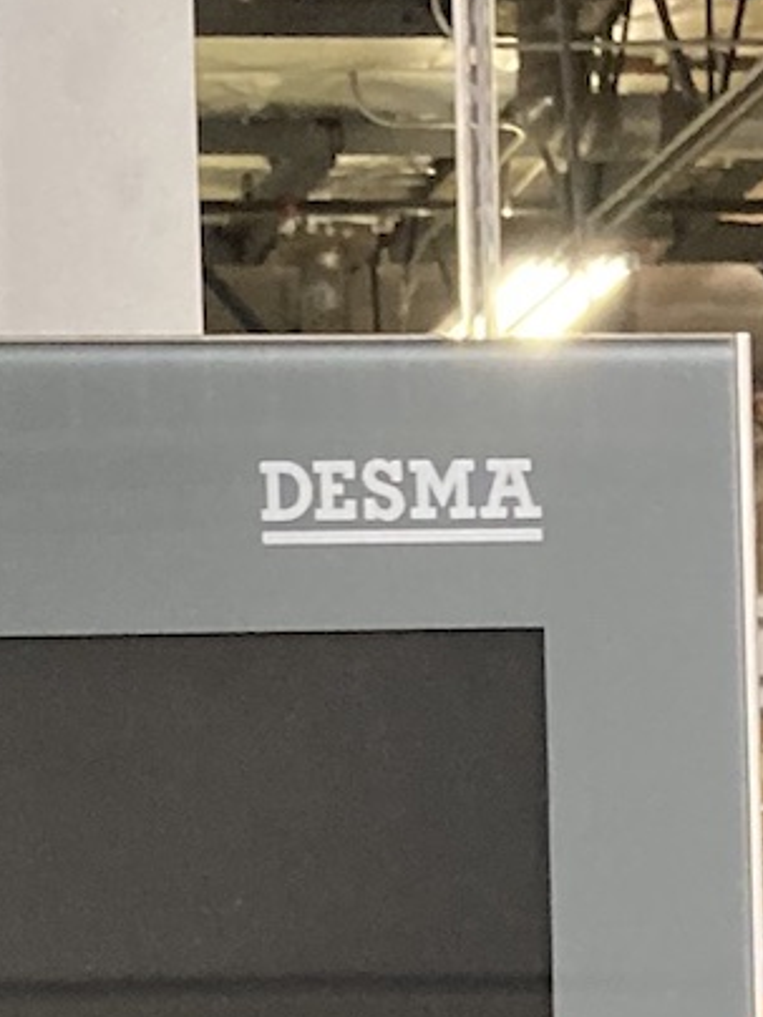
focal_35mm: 133
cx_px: -259
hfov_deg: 10.9
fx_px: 3909
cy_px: 1979
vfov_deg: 13.0
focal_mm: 3.99
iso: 250
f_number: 1.8
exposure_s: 1/60
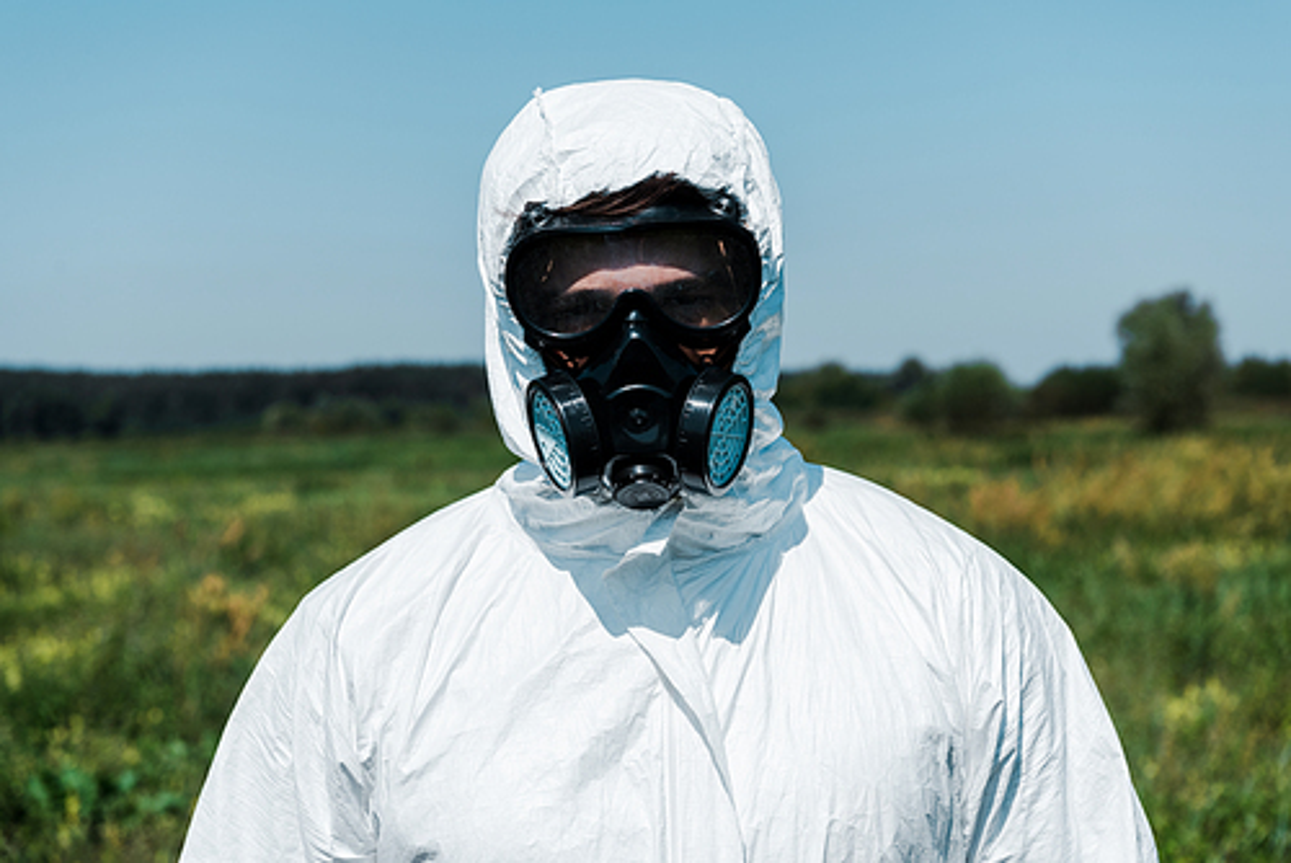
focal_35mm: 70
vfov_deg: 19.5
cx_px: 646
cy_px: 432
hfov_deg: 28.8
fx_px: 2512
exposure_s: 1/1000
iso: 100
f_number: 6.3
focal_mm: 70
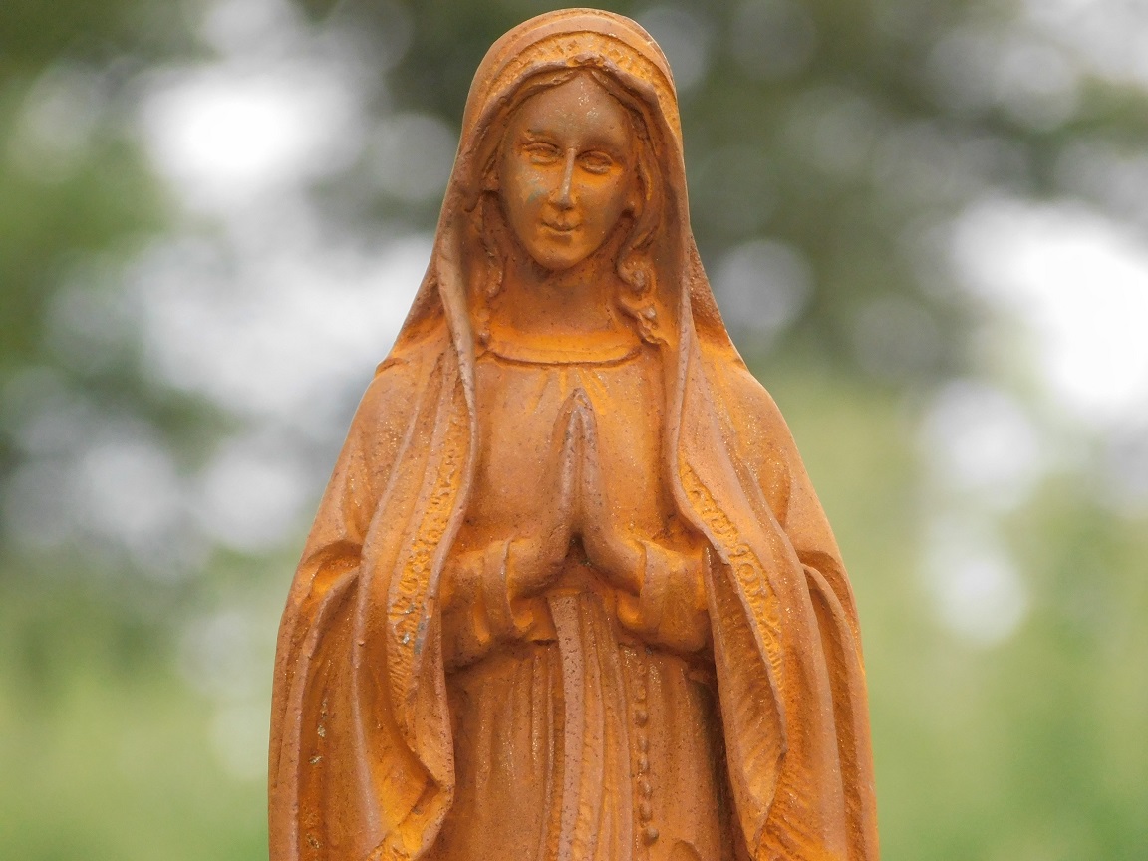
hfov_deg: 3.4
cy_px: 430
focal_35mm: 577
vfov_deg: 2.6
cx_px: 574
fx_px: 19136
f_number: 6
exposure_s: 1/160
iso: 320
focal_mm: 102.5
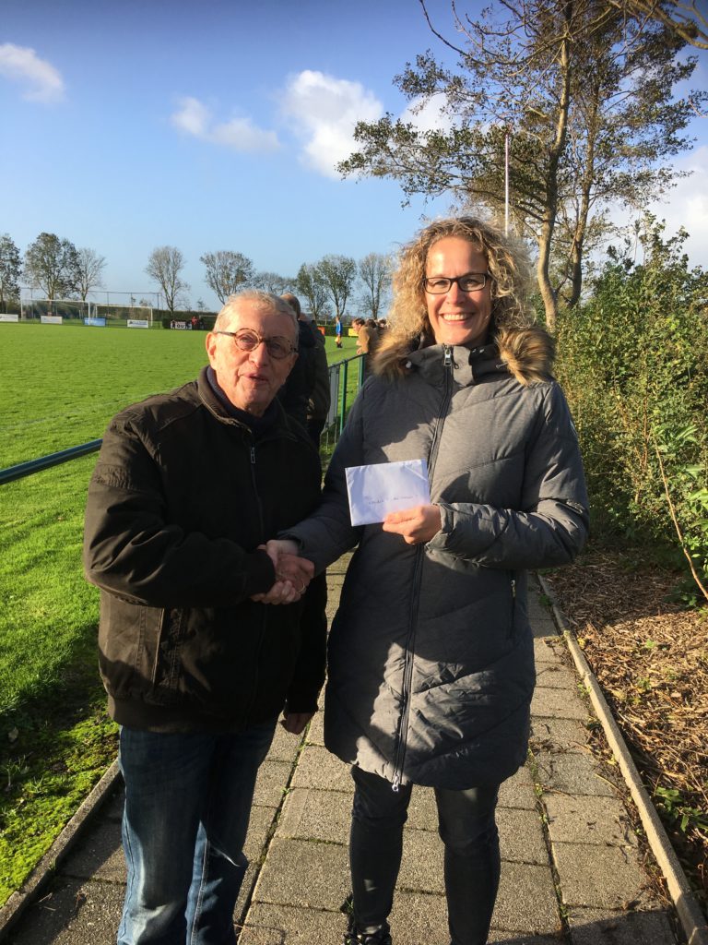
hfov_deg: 48.2
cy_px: 472
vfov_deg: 61.7
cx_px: 354
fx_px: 791
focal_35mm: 29
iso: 25
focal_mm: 4.15
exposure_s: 1/777
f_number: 2.2
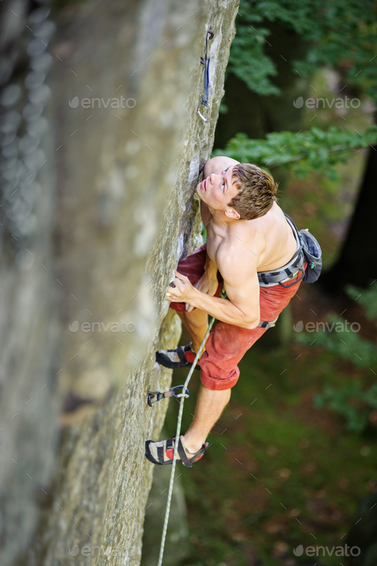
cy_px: 322
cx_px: 212
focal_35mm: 199
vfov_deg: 10.3
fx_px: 3131
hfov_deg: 6.9
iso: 400
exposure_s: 1/250
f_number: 2.8
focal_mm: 170
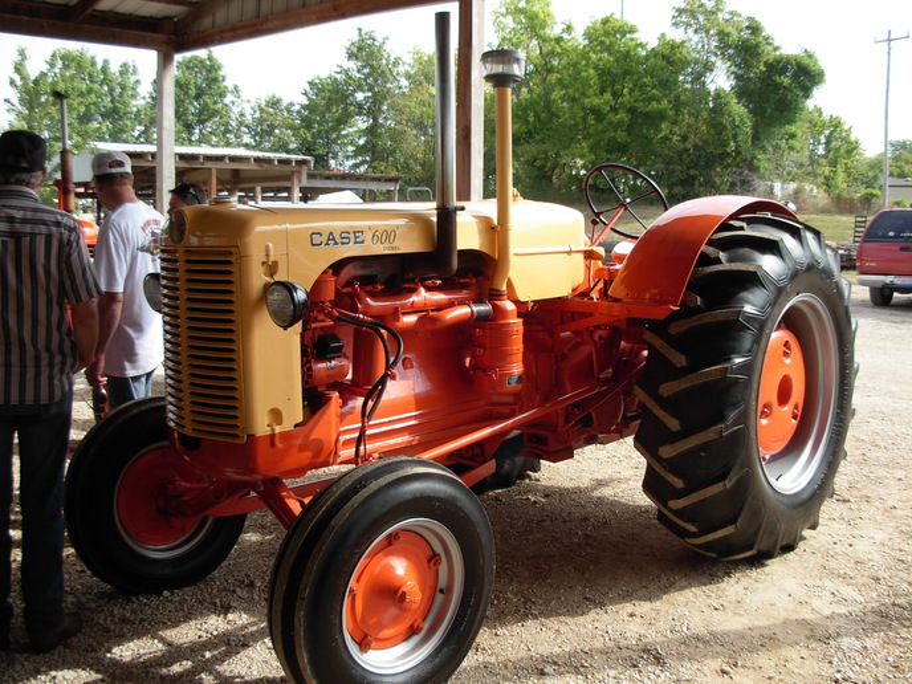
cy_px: 342
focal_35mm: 38
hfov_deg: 49.0
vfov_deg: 37.7
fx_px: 1001
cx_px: 456
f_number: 2.9
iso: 79
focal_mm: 6.3
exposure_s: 1/470
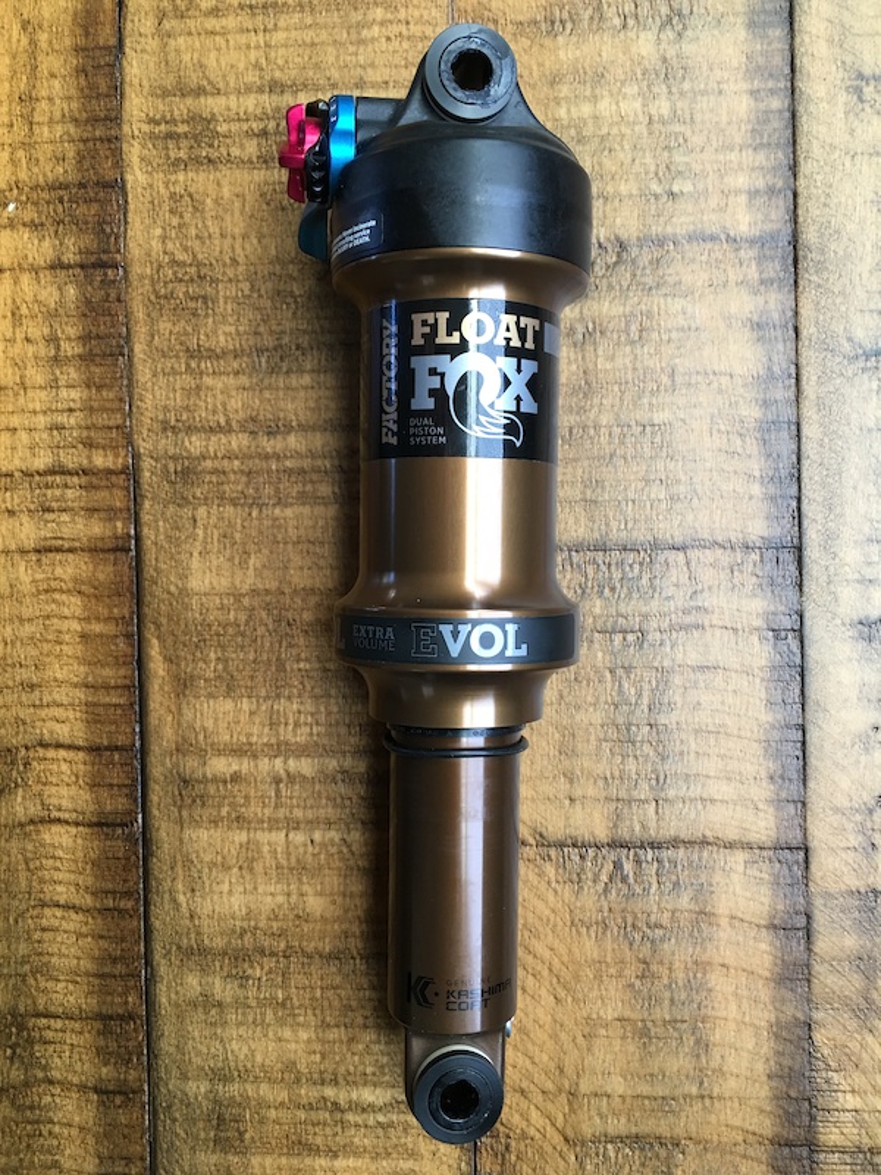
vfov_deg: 61.7
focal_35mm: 29
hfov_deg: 48.2
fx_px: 984
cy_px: 588
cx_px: 440
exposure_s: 1/15
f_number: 2.2
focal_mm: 4.15
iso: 40
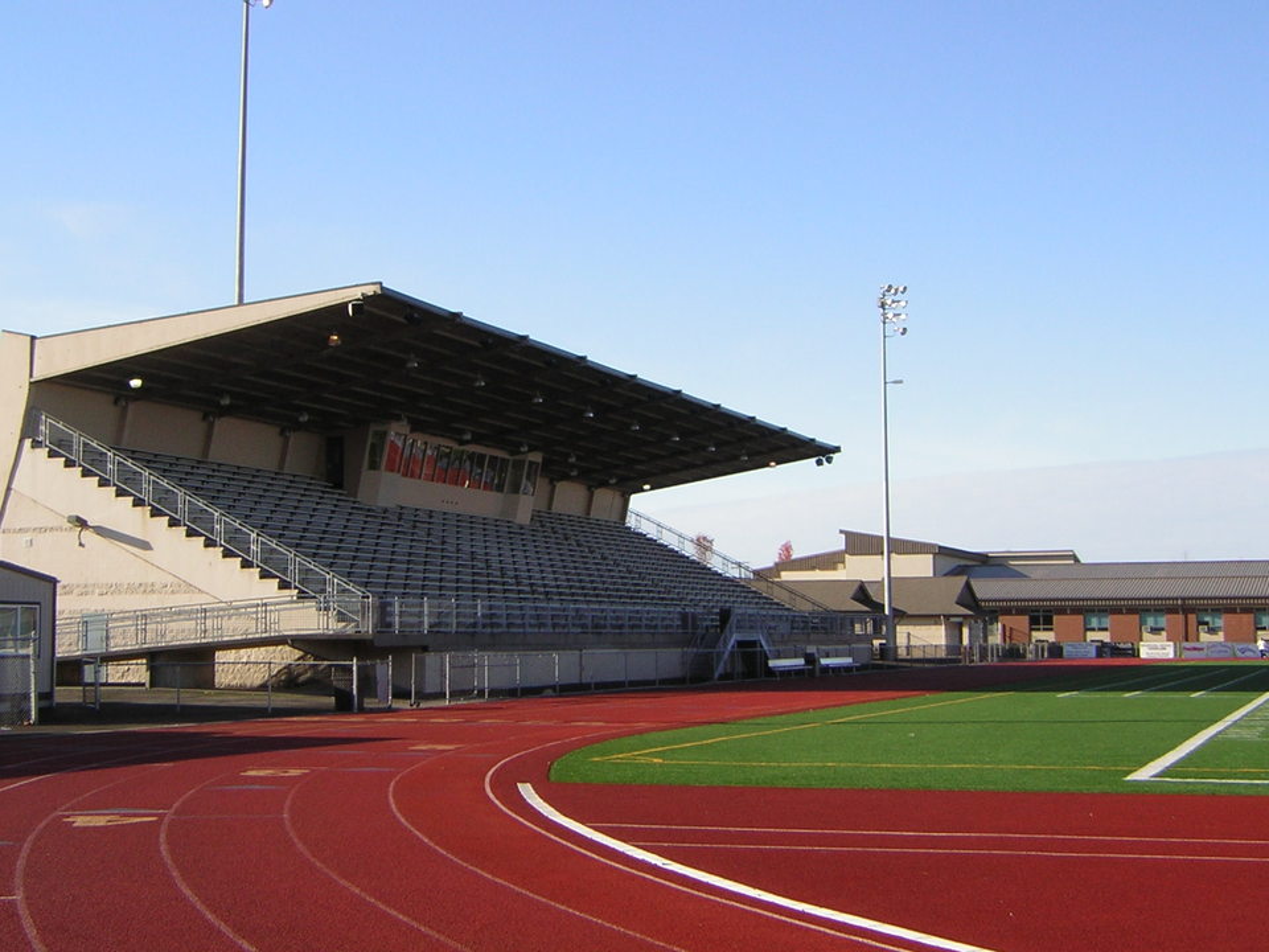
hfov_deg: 37.5
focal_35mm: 51
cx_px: 634
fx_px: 1870
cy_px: 476
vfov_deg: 28.6
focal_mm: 6.6
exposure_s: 1/165
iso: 50
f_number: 6.2
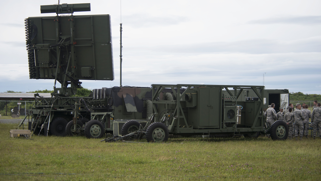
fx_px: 741
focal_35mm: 87
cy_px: 79
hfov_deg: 24.5
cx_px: 155
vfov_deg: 13.9
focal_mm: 80
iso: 500
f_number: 4.5
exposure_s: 1/3200
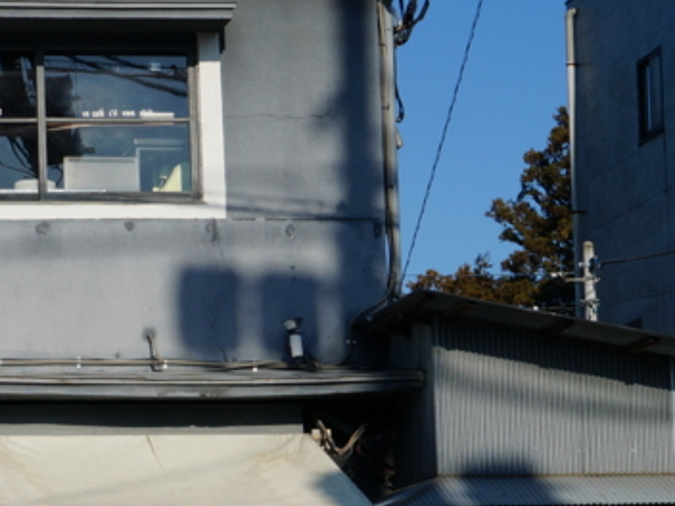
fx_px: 2699
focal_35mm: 138
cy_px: 485
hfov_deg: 14.0
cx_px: -8
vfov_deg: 10.6
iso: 100
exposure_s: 1/200
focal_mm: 33
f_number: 13
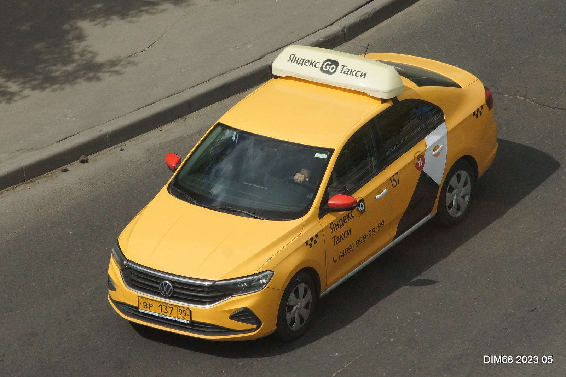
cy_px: 188
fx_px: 7075
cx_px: 283
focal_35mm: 450
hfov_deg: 4.6
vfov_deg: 3.1
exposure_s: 1/800
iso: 1000
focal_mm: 300
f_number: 11
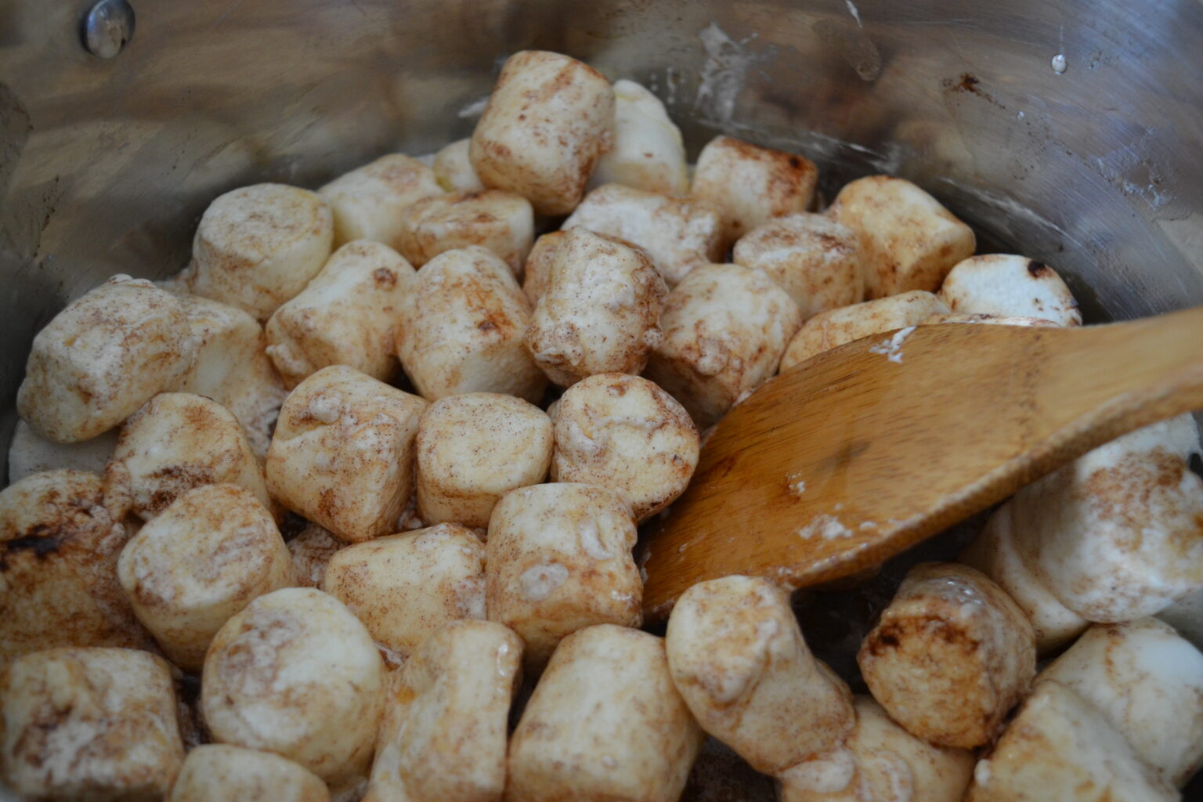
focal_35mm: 44
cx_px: 602
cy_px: 401
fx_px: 1454
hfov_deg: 45.0
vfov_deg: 30.8
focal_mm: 29
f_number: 4.2
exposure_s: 1/60
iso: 800
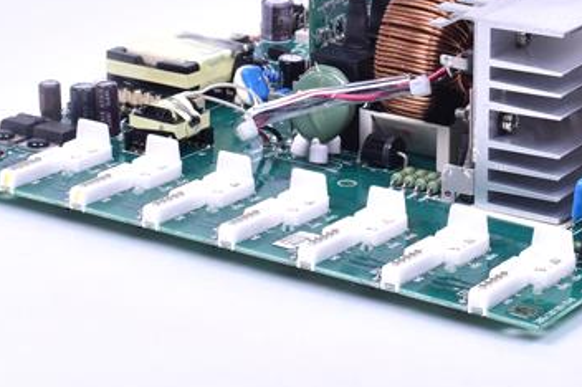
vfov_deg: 15.7
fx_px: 1405
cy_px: 147
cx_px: 369
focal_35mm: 87
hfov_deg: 23.3
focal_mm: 34
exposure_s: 1/200
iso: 200
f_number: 13
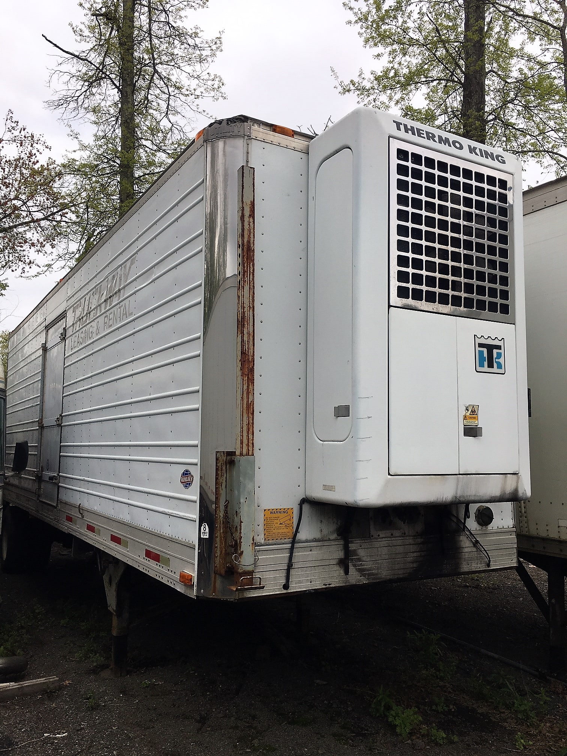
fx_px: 633
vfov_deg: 61.7
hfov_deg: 48.2
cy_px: 378
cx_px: 284
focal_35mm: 29
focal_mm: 4.15
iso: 25
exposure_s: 1/2024
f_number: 2.2
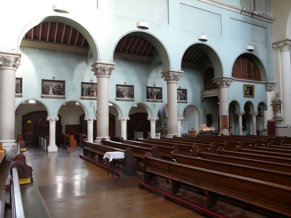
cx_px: 146
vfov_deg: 49.7
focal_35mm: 28
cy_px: 109
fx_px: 235
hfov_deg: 63.4
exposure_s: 1/13
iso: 200
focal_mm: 4.6
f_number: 2.8
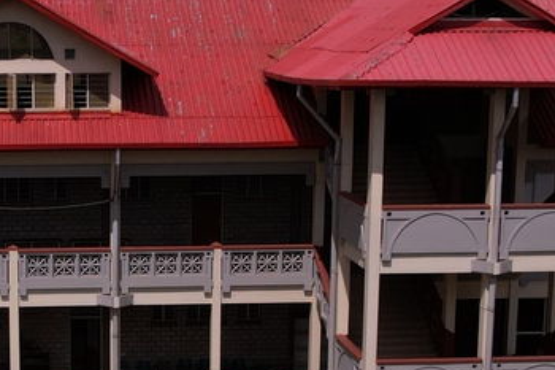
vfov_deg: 15.8
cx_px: 68
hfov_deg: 23.1
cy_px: 303
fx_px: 1325
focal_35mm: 86
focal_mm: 8.38
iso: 200
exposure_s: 1/400
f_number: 2.8
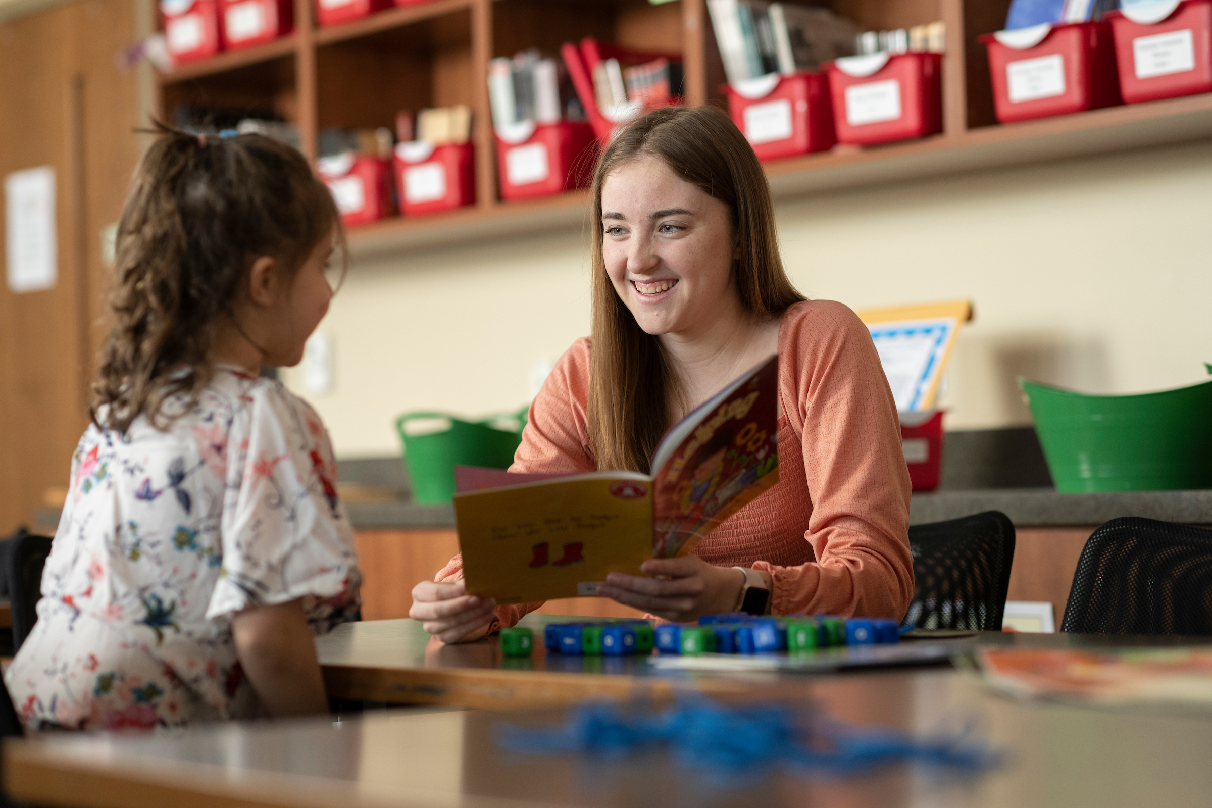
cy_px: 404
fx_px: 2861
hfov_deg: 23.9
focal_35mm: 85
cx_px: 606
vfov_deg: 16.1
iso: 640
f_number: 2.5
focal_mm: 85
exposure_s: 1/160
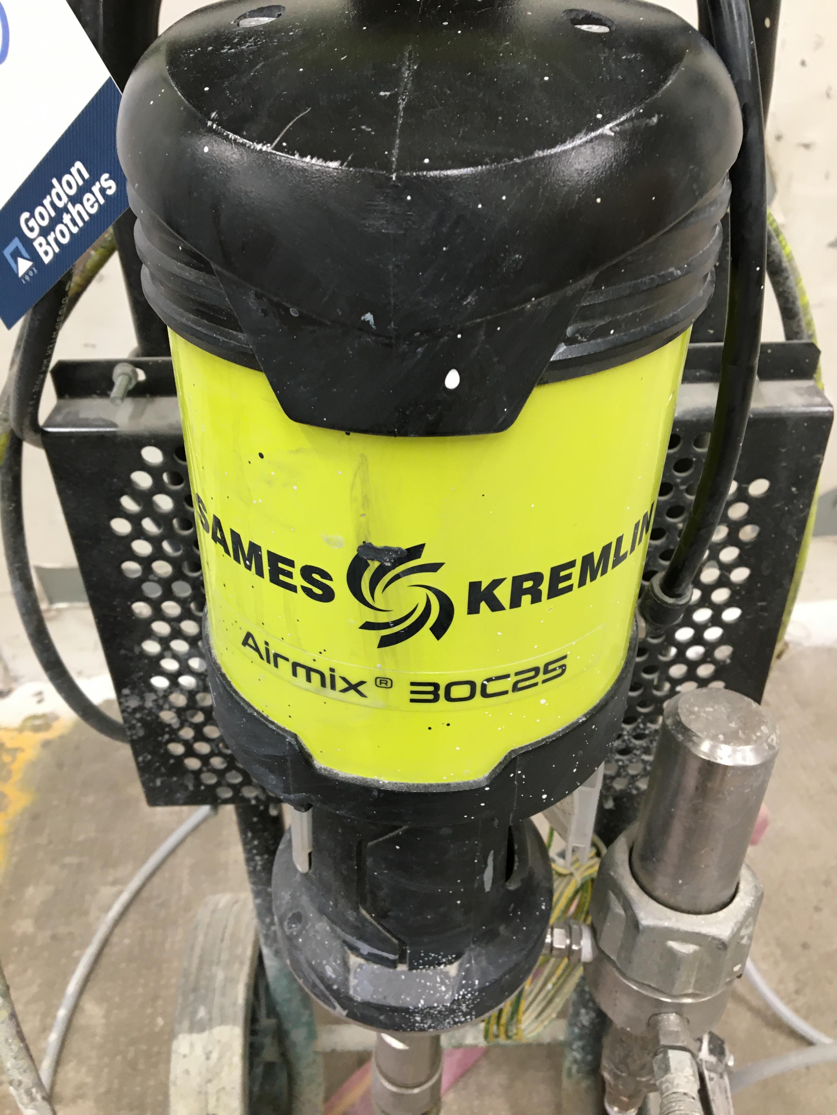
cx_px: 418
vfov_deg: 61.7
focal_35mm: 29
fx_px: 935
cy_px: 558
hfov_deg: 48.2
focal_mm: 4.15
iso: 100
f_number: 2.2
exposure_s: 1/33
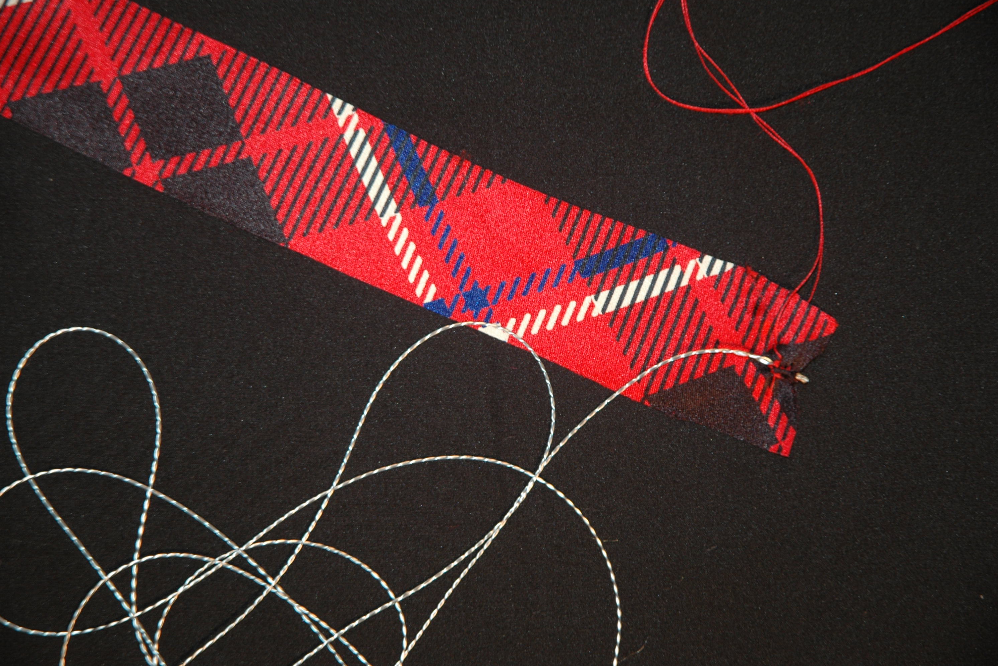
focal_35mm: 106
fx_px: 2938
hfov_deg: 19.3
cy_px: 331
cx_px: 498
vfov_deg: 12.9
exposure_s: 1/60
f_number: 4.5
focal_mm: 70
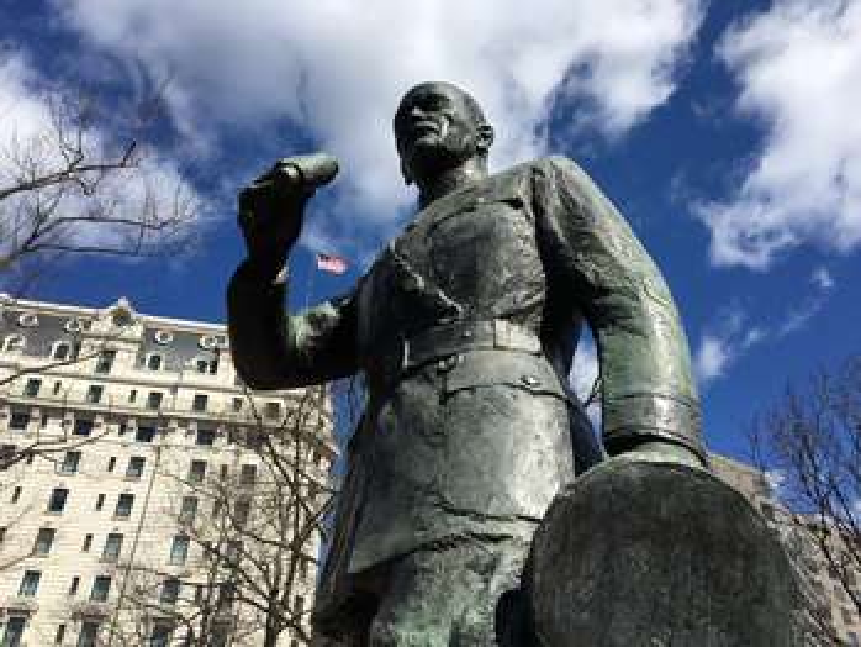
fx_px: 722
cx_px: 430
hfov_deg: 61.6
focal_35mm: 29
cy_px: 324
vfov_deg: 48.3
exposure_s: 1/2331
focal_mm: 4.15
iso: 25
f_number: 2.2
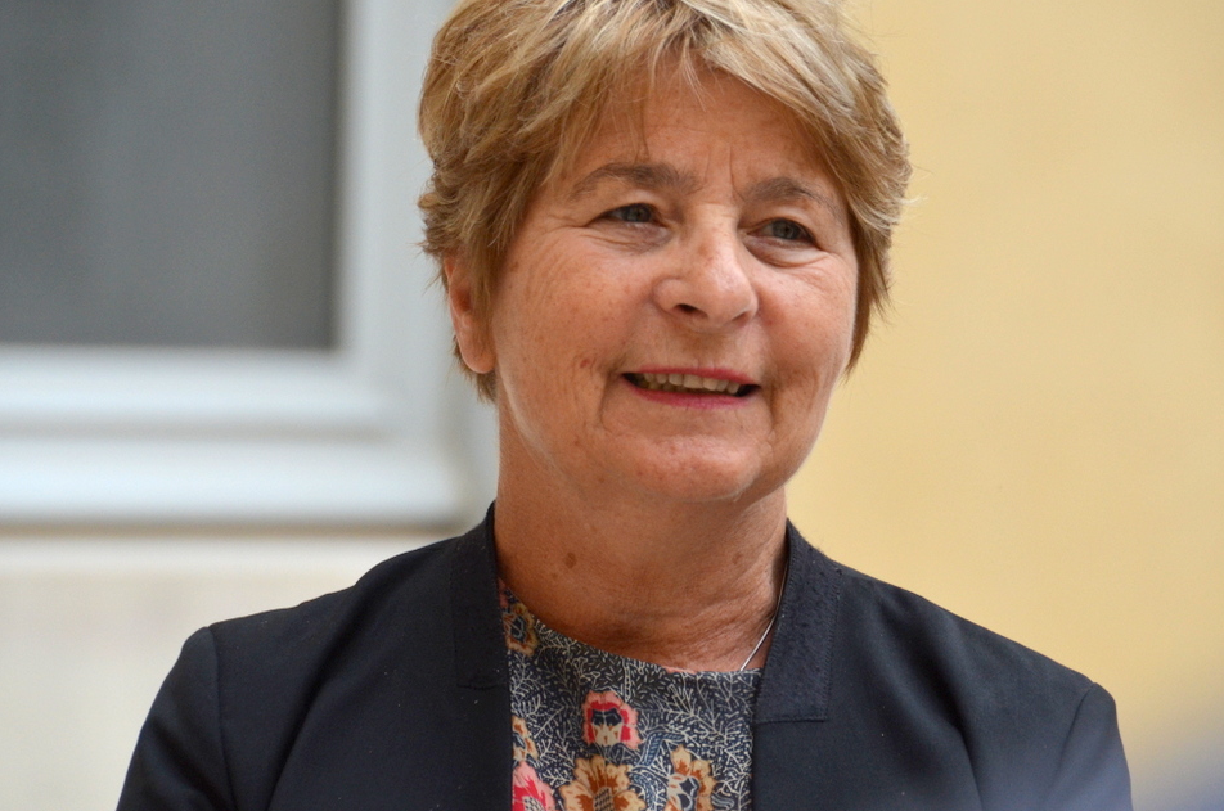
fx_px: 12828
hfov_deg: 5.5
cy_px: 364
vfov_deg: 3.6
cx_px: 640
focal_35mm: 378
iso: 640
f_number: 5.6
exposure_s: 1/1000
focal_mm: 200
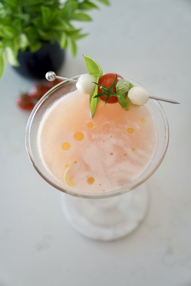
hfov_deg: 34.0
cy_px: 143
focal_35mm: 39
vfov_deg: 49.2
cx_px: 96
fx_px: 312
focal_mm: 26.2
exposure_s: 1/160
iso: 500
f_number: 2.8
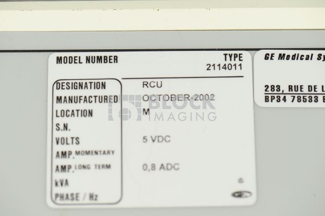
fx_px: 947
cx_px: 162
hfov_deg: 19.5
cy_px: 108
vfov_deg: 13.0
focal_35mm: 105
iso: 800
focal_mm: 105
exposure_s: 1/125
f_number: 7.1
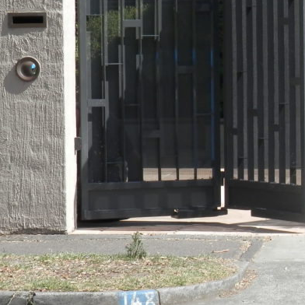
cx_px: 398
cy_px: 83
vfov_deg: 7.1
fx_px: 2442
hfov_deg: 7.1
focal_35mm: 245
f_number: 5
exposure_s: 1/250
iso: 80
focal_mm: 19
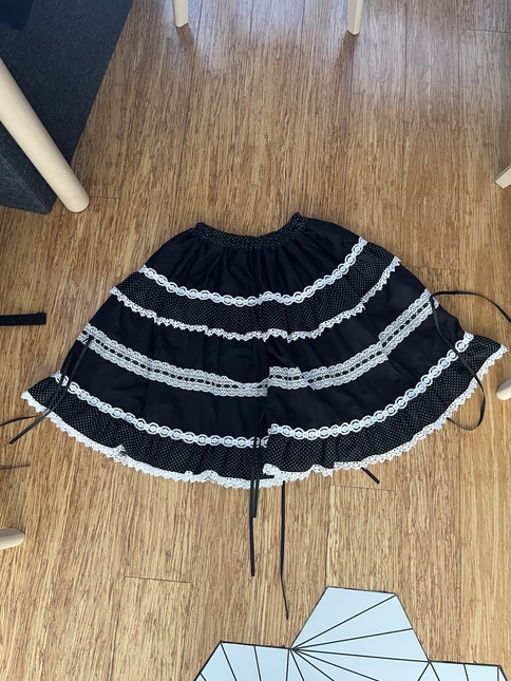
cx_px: 256
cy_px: 340
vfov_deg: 67.3
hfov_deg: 53.1
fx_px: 512
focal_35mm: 26
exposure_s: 1/60
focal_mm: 5.1
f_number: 1.6
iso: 250
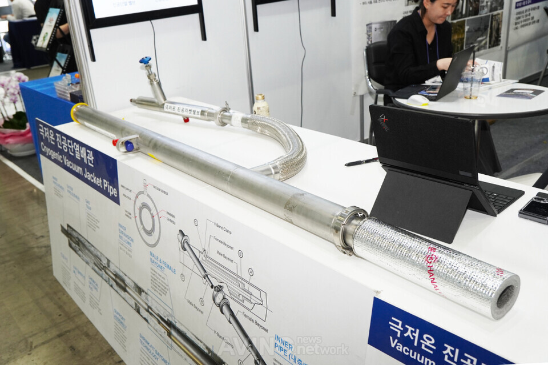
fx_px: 525
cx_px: 274
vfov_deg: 38.3
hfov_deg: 55.1
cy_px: 182
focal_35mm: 34
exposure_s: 1/160
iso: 640
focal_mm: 23
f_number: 4
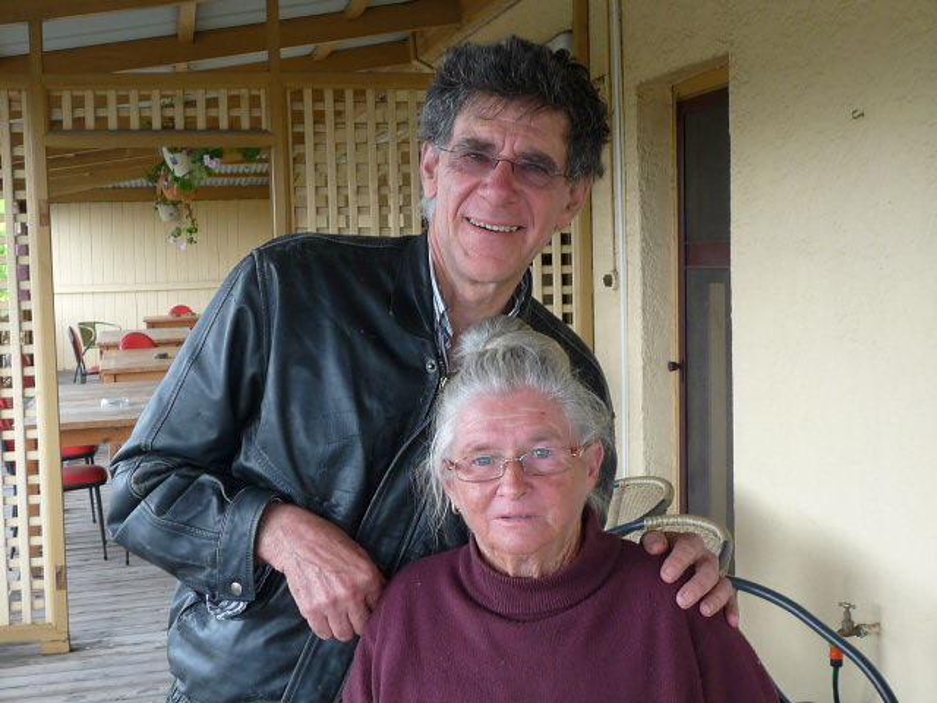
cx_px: 468
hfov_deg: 39.7
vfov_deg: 30.3
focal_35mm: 48
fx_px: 1299
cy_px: 352
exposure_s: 1/40
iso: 100
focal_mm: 4.8
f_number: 2.8
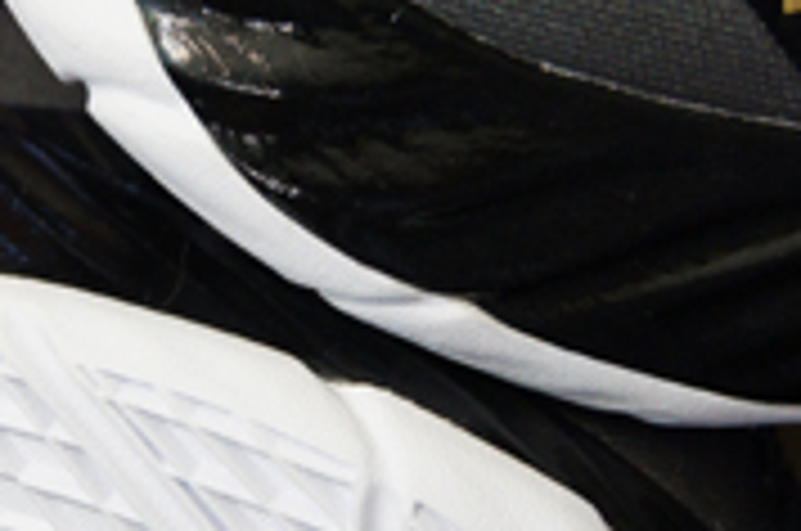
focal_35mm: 127
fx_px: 2821
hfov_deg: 16.1
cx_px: 171
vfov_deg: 10.7
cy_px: 173
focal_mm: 26
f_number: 4.5
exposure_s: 1/50
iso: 1000
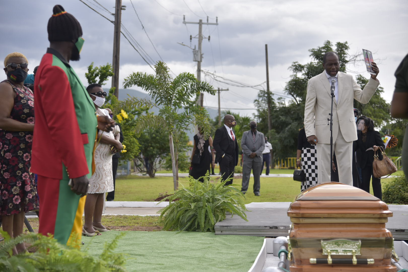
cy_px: 136
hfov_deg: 28.8
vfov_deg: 19.5
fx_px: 793
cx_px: 204
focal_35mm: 70
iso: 400
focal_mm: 70
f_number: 4
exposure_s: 1/4000
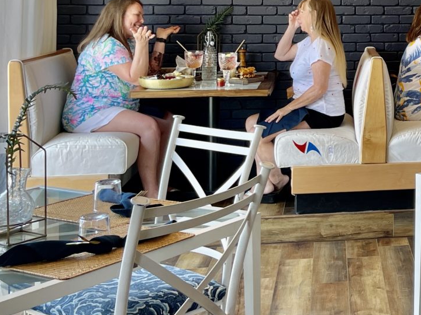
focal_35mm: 74
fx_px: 900
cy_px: -9
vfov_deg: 19.3
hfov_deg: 23.4
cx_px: 541
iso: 50
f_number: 1.6
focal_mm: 5.1
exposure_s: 1/120
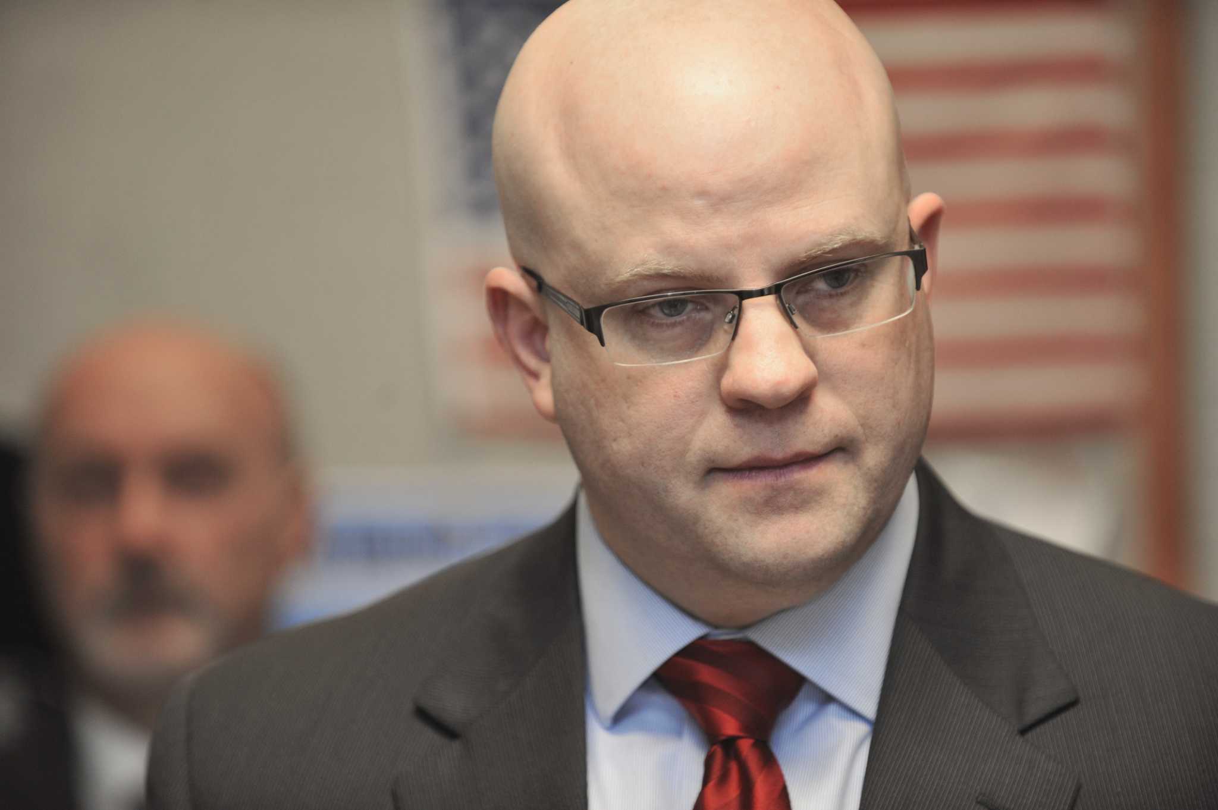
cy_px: 405
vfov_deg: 6.9
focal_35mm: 200
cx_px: 609
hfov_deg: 10.3
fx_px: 6761
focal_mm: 200
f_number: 4
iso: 1250
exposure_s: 1/125
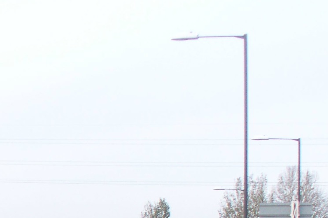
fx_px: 1211
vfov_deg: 9.9
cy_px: 345
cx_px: -89
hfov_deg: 14.8
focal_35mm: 133
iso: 160
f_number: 2.8
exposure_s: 1/60
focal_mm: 7.54
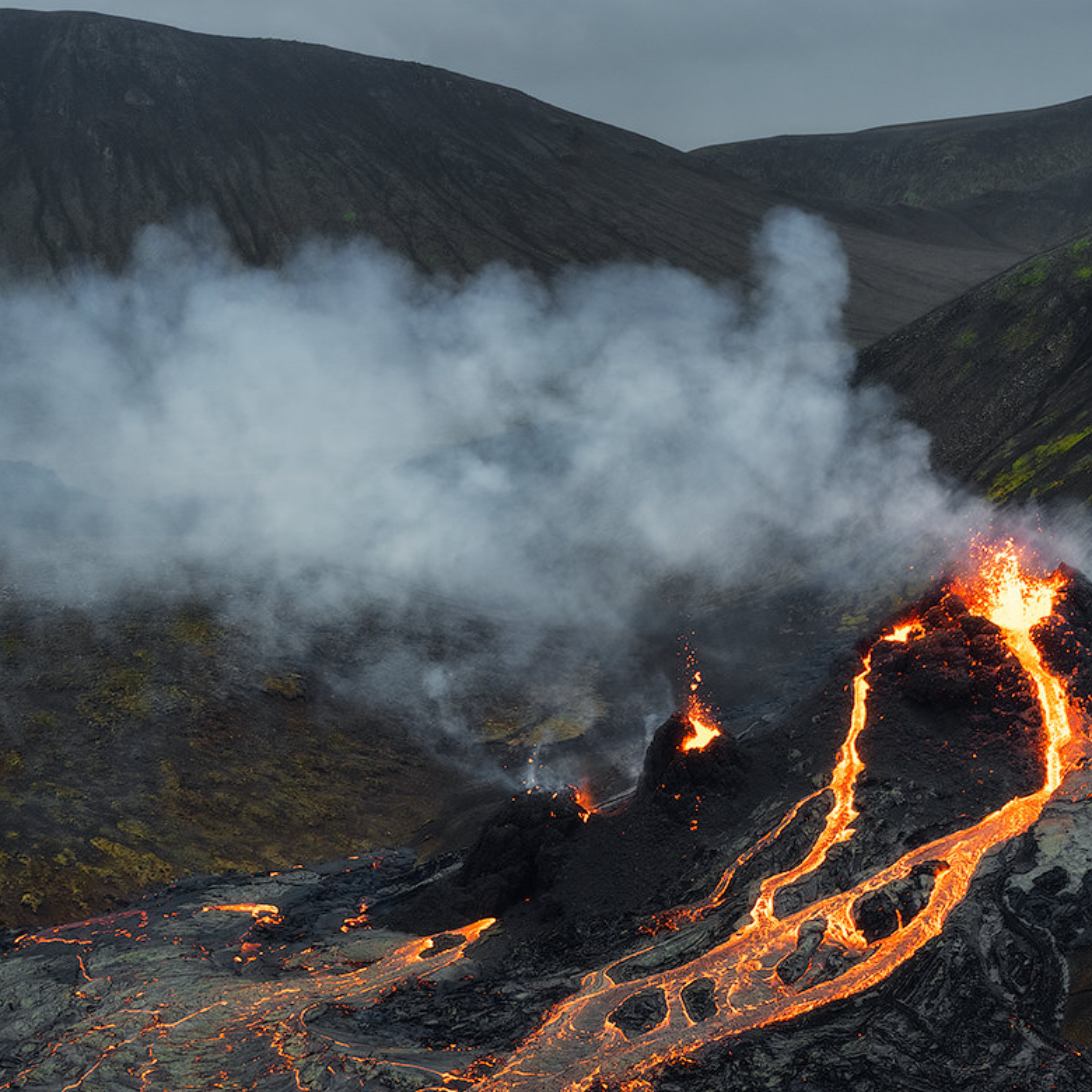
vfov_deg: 20.1
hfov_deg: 20.4
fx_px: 3034
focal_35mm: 85
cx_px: 659
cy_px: 903
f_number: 4
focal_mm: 52
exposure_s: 1/500
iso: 1250
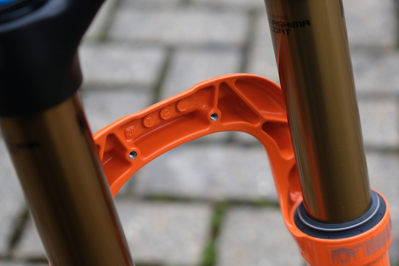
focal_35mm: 73
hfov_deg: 27.7
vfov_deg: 18.7
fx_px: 809
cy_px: 133
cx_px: 200
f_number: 5
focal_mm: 48.4
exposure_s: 1/105
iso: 160
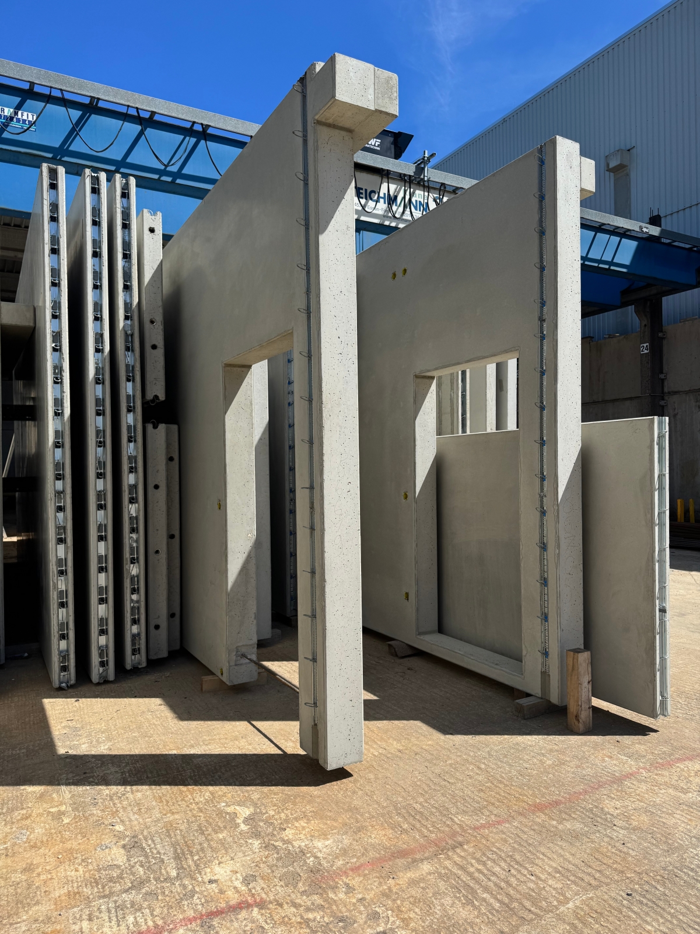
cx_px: 350
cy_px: 467
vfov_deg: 71.6
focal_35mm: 24
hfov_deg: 56.8
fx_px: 647
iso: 80
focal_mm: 6.76
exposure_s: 1/4950
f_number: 1.78
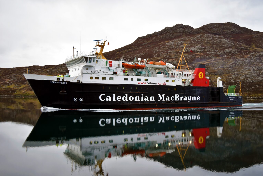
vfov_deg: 36.9
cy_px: 88
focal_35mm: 36
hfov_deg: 53.1
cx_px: 132
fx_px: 263
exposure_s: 1/100
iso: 400
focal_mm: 24
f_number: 5
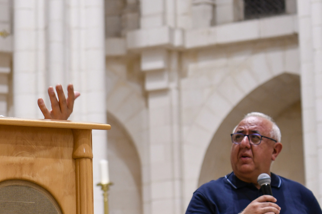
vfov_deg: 9.4
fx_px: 1305
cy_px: 130
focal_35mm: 146
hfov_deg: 13.9
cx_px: 37
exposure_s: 1/100
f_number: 2.8
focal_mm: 48
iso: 250
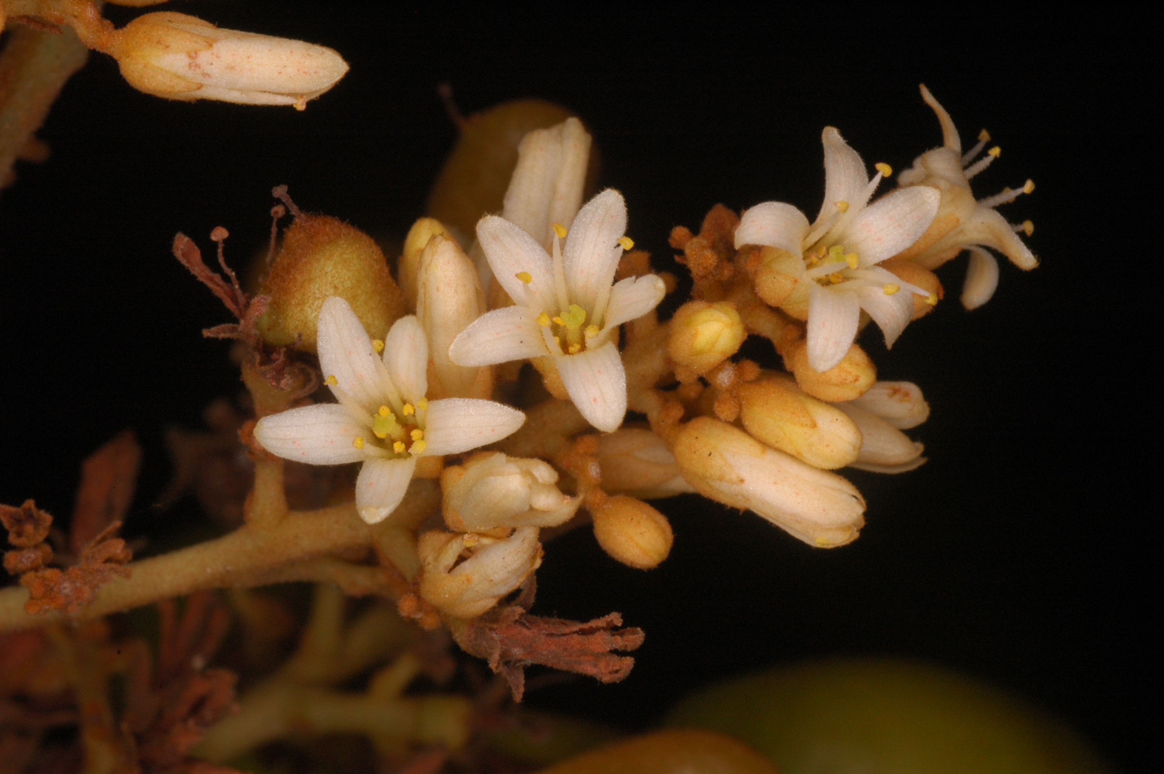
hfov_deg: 22.6
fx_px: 2907
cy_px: 387
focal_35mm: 90
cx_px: 582
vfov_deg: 15.2
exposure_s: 1/1250
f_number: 51
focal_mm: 60
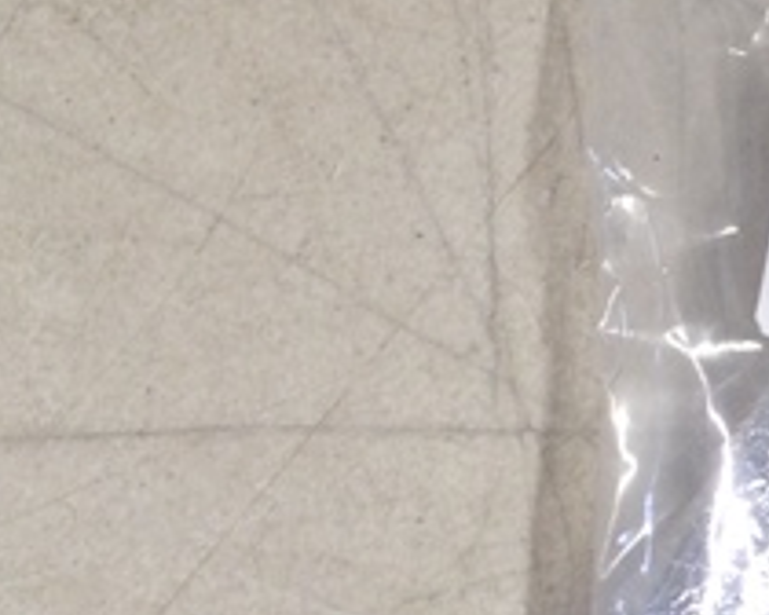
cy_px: 730
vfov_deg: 10.9
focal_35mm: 139
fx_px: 3164
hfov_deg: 13.1
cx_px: 1132
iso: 50
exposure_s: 1/24
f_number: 2.4
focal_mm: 4.28
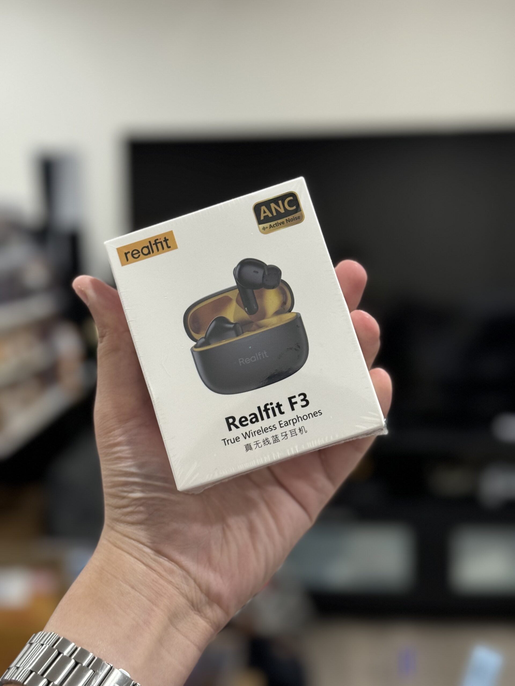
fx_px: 952
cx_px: 258
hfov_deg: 30.3
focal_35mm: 48
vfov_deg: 39.7
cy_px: 343
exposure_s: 1/60
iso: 250
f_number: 1.78
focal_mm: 6.76
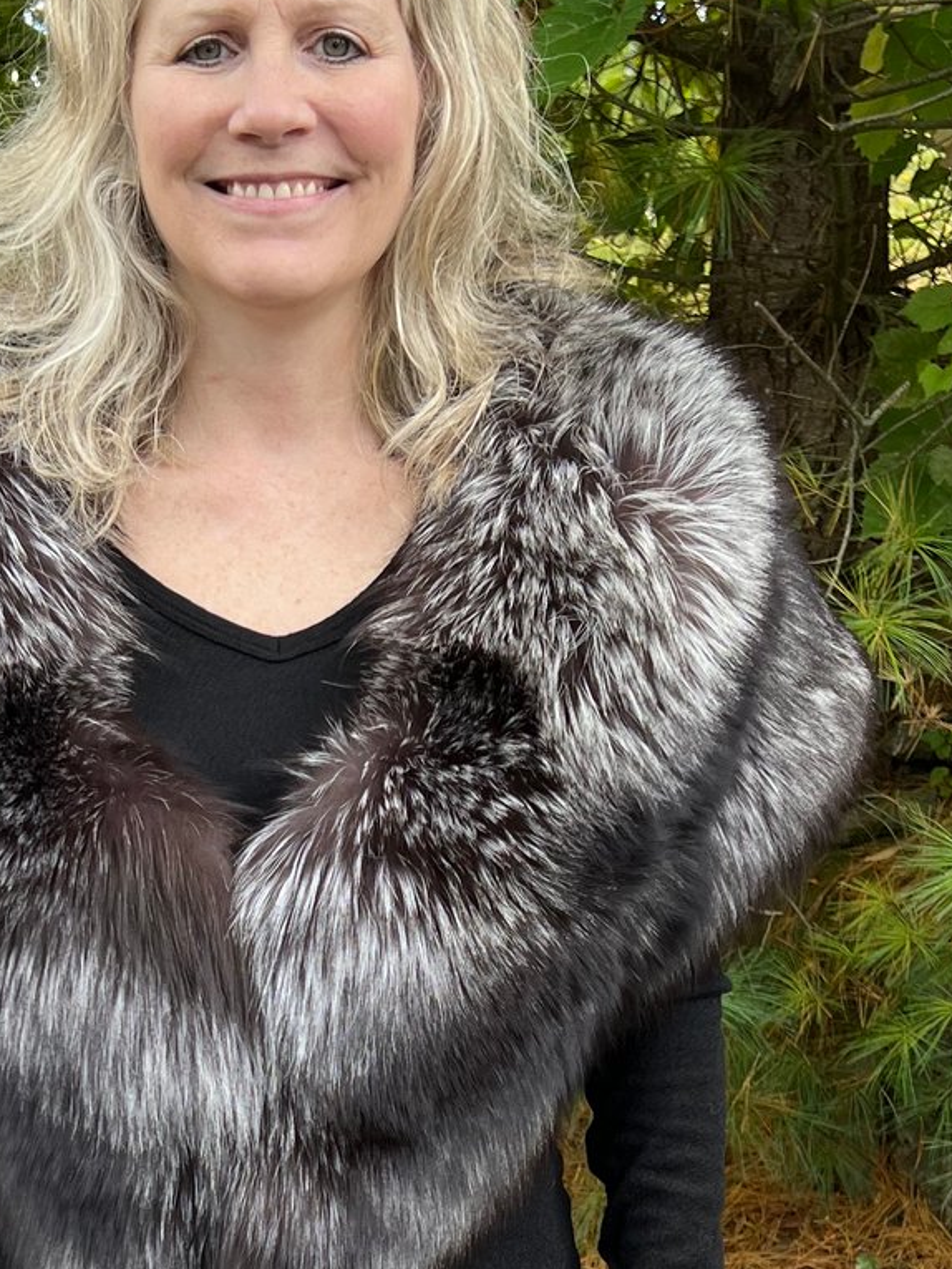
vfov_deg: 27.7
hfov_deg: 21.6
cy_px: 1103
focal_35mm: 68
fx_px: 2493
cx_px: 330
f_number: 1.5
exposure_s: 1/678
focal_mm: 5.7
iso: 50
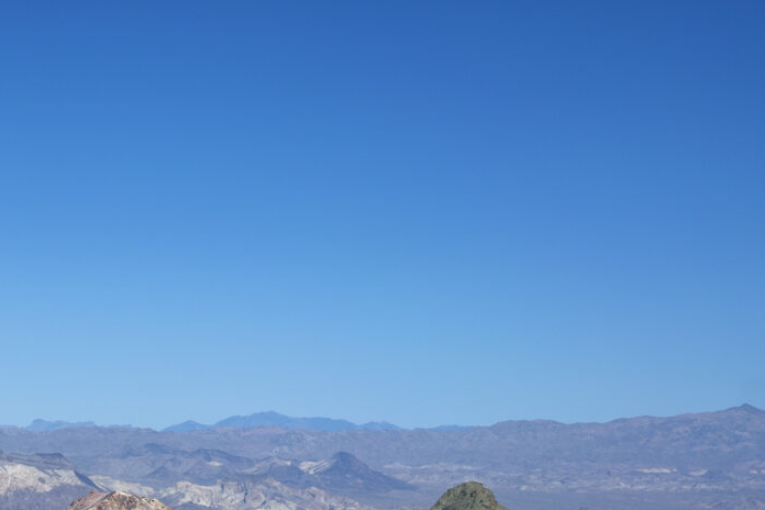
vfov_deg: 13.0
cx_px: 51
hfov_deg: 19.4
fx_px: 2189
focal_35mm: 103
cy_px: 584
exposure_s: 1/5000
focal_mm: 35
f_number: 3.2
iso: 160
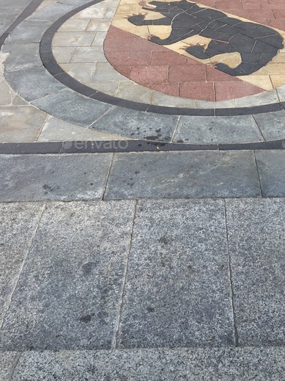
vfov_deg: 41.9
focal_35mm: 44
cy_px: 102
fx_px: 483
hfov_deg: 32.4
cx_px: 203
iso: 32
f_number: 2.2
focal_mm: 4.15
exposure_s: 1/807
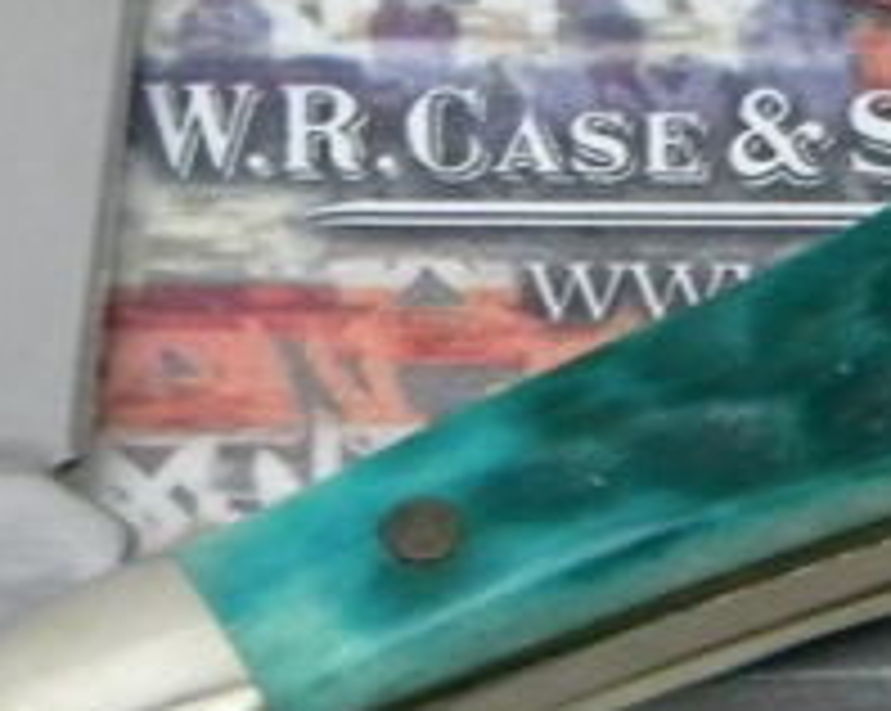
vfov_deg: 3.8
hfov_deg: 4.7
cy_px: 50
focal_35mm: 410
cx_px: 1008
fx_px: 10801
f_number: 4.5
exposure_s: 1/33.3
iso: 400
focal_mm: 15.1
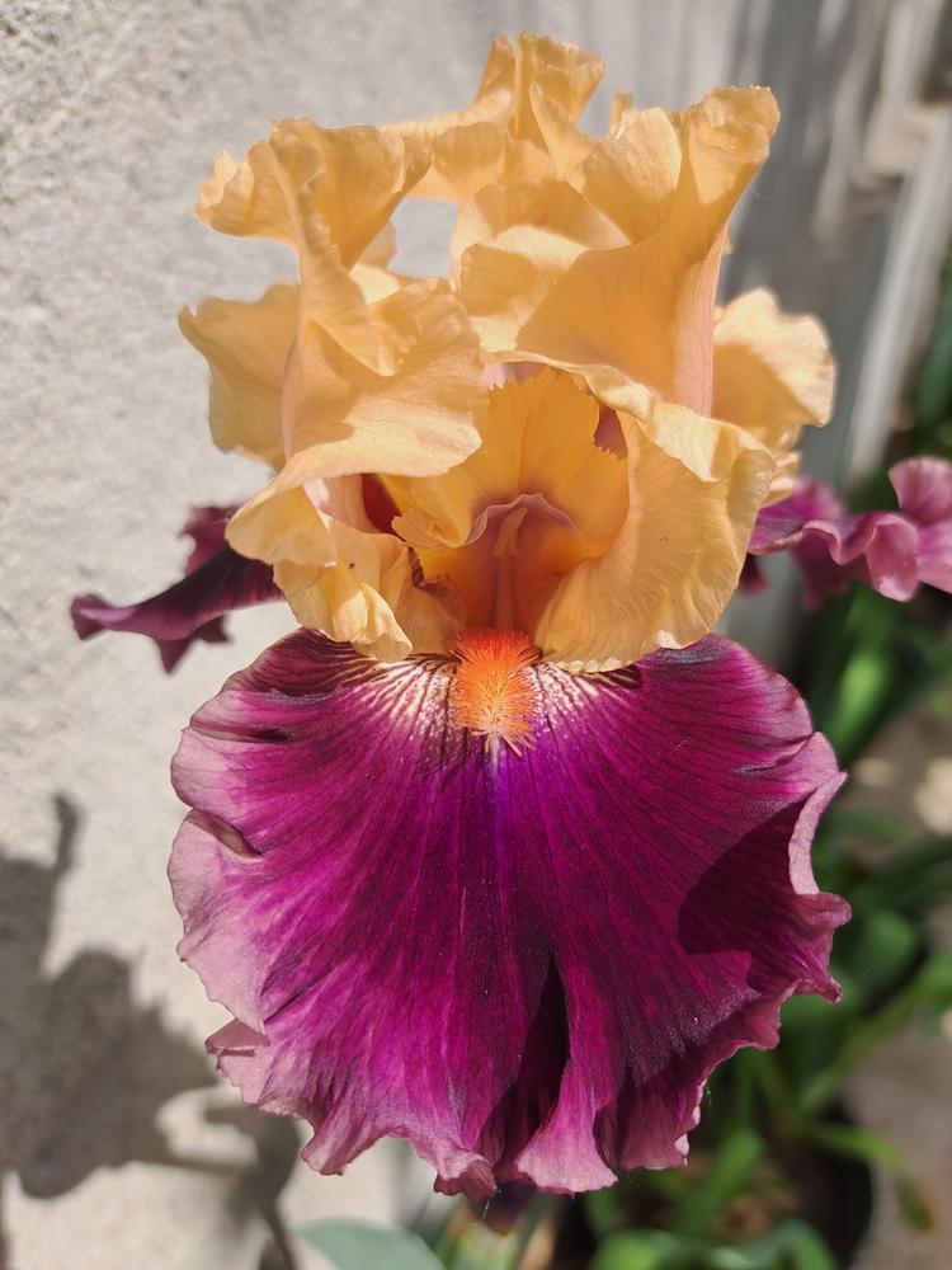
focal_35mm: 24
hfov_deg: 56.8
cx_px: 476
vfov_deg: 71.6
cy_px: 635
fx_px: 880
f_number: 1.8
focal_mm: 5.23
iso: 50
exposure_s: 1/948
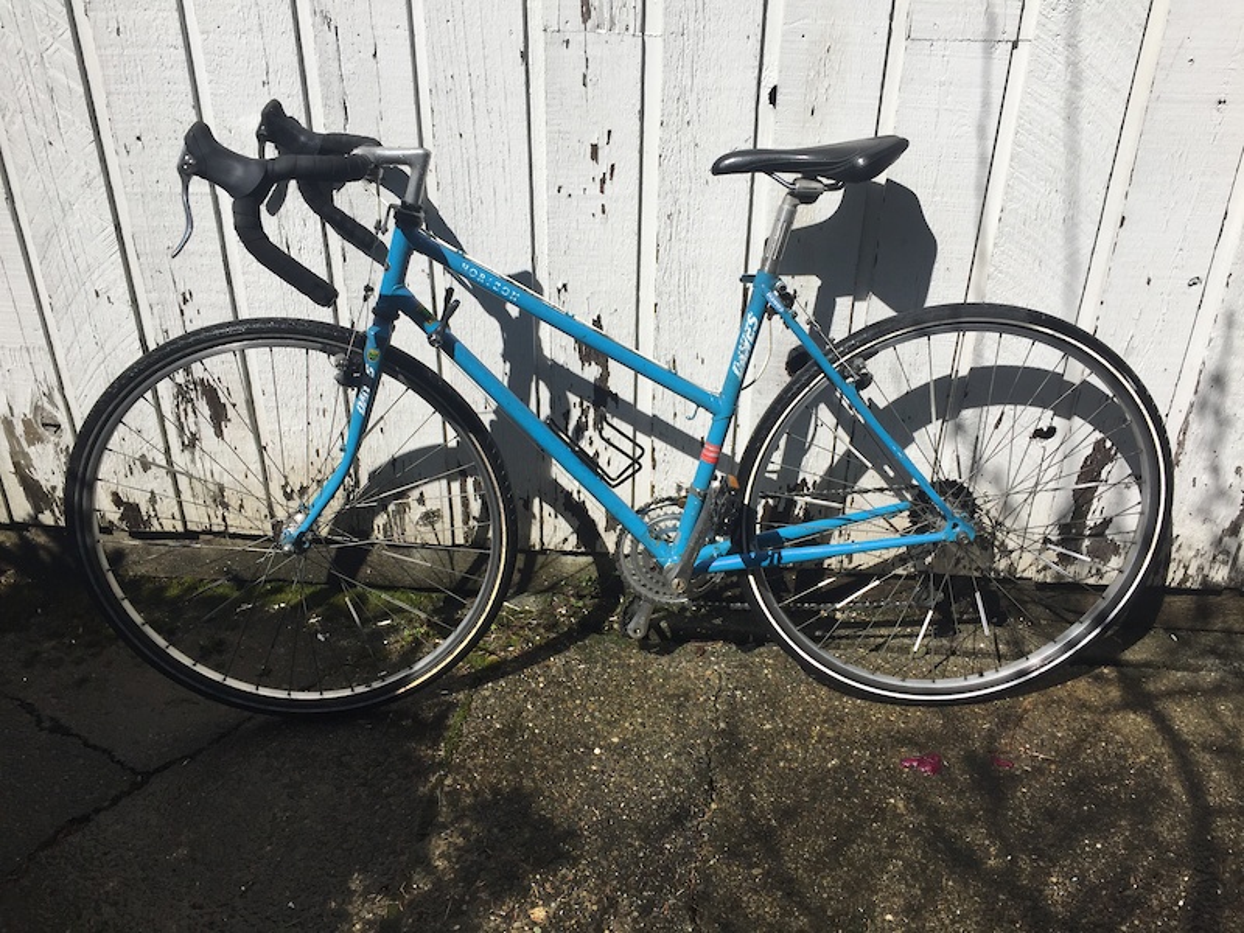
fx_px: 1042
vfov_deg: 48.2
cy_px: 466
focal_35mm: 29
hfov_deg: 61.7
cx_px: 622
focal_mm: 4.15
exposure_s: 1/3300
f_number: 2.2
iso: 32
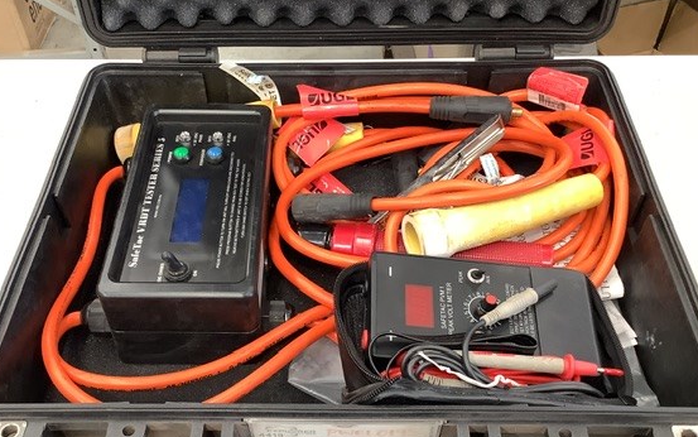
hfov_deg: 51.5
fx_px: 723
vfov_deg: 33.4
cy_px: 280
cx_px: 327
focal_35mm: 38
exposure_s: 1/50
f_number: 2.4
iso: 160
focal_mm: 3.3
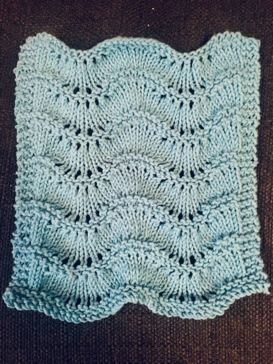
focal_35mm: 29
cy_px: 182
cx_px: 136
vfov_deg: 61.7
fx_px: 305
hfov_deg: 48.2
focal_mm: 4.15
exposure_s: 1/15
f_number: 2.2
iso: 500
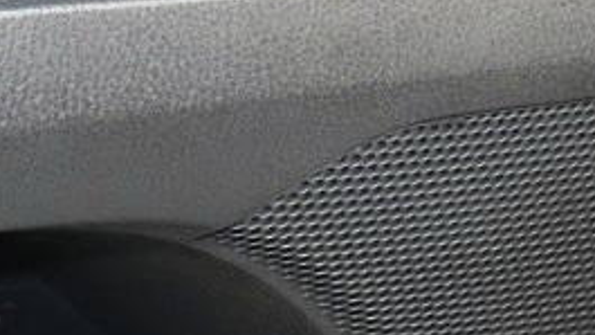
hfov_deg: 10.5
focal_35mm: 202
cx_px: -54
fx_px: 3187
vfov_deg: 5.9
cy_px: -333
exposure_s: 1/30
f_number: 1.78
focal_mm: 6.86
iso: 640
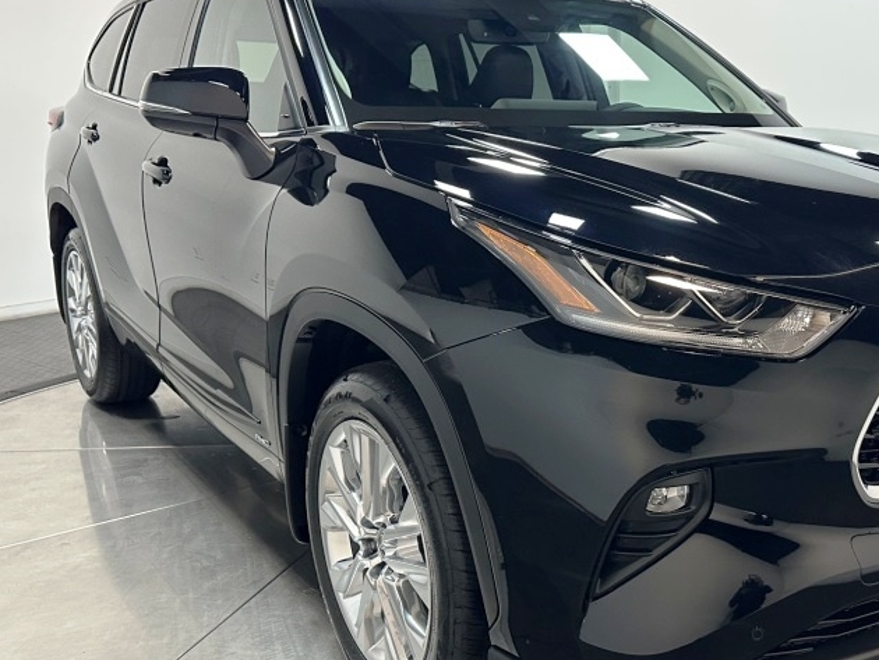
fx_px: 991
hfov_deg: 46.7
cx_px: 621
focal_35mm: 39
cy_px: 382
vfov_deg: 36.8
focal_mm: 6.86
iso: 400
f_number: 1.78
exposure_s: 1/60
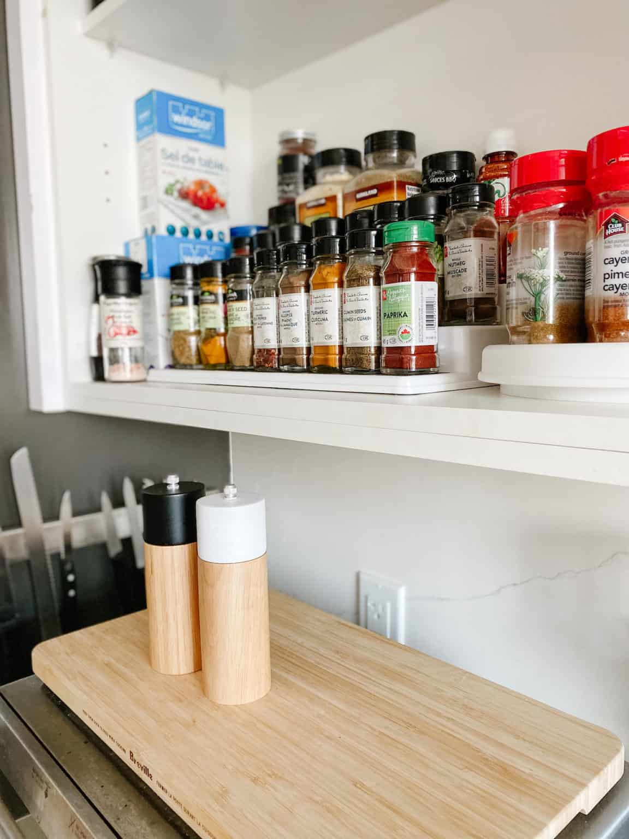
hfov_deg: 53.1
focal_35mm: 26
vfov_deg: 67.3
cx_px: 314
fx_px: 630
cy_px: 420
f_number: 1.8
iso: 200
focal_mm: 4.25
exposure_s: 1/60
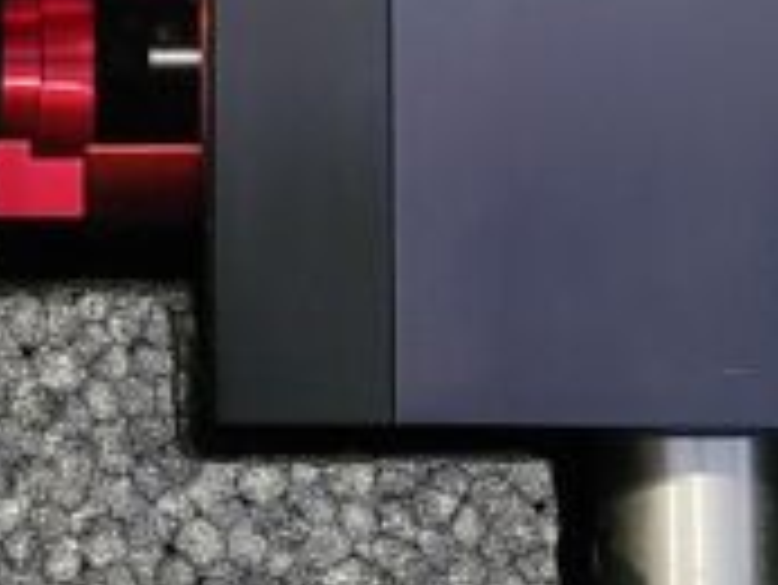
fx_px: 3374
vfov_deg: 9.7
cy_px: -162
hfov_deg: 13.1
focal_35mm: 150
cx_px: 130
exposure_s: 1/40
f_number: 1.8
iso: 640
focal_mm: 5.4
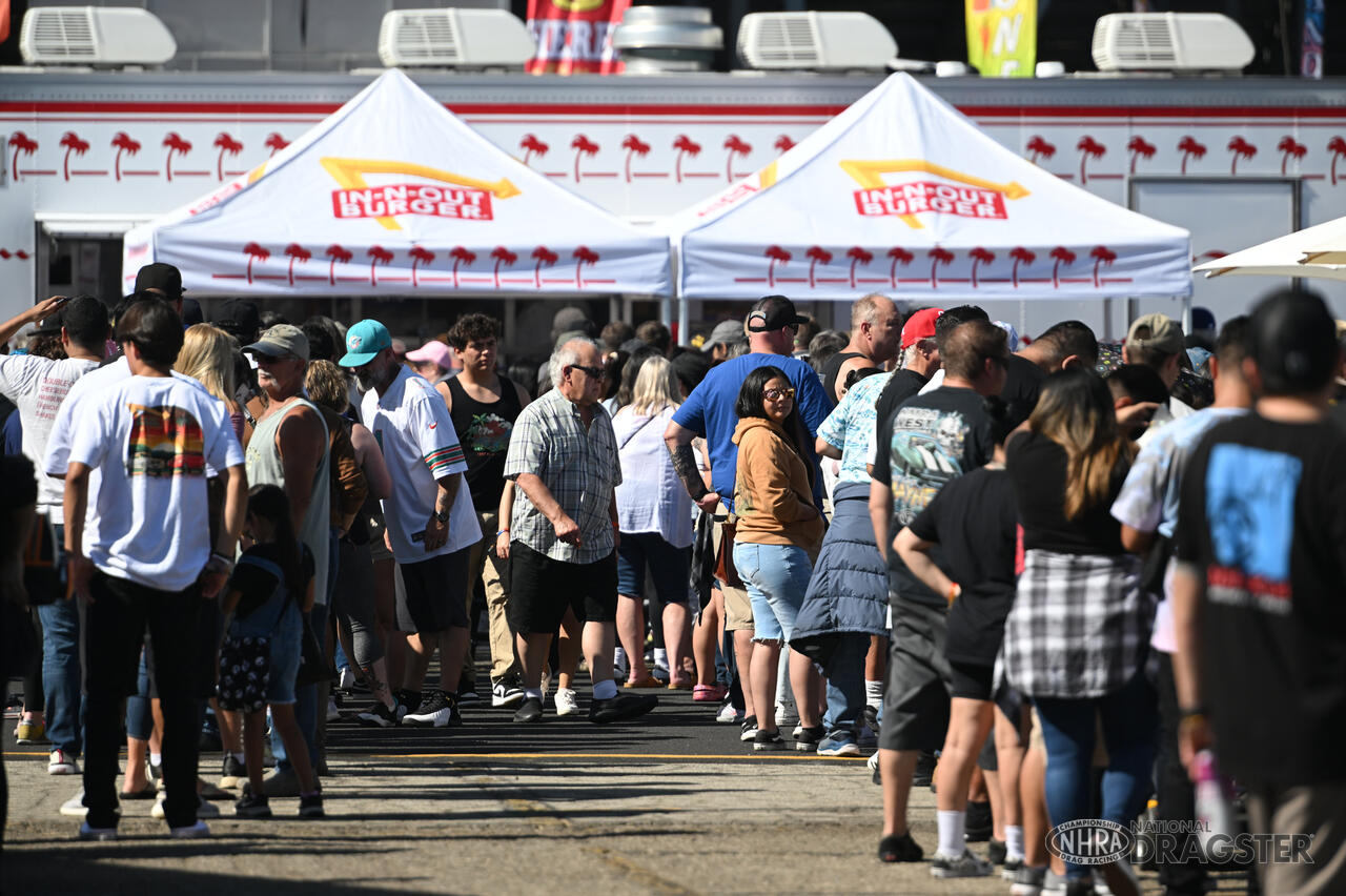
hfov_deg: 7.4
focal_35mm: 280
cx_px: 673
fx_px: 10463
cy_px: 448
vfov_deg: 4.9
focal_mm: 280
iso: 400
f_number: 5
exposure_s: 1/3200
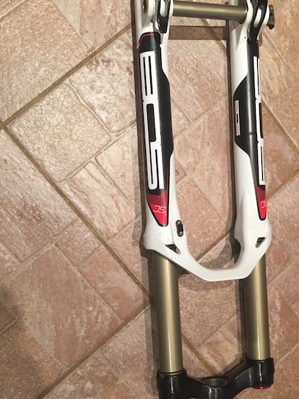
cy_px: 249
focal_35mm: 42
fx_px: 484
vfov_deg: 44.4
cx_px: 176
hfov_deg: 34.3
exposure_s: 1/33
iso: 160
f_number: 2.2
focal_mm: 4.15
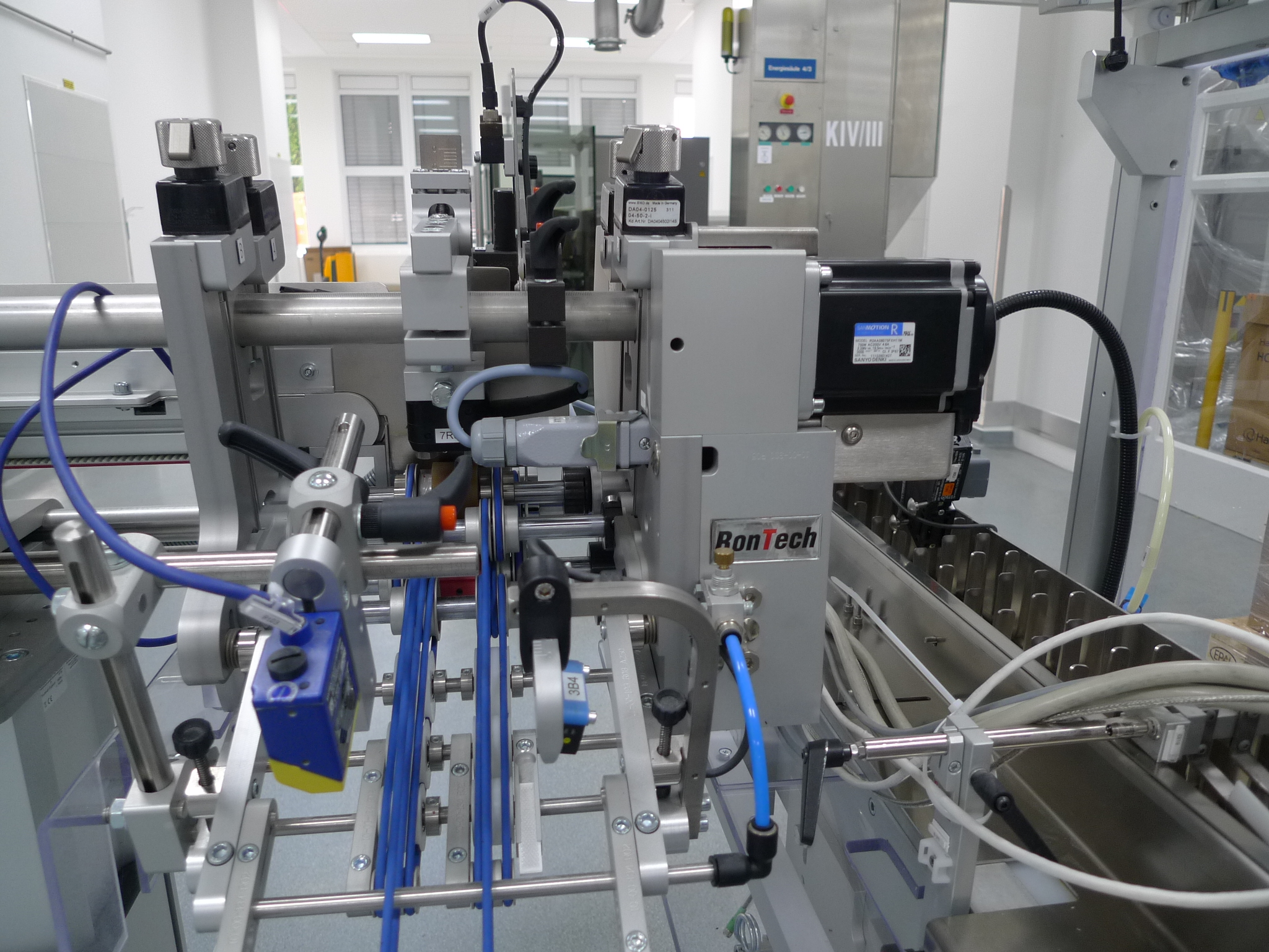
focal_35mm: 24
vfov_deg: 56.8
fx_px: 880
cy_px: 476
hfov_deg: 71.6
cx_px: 634
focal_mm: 5.1
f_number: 2
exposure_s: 1/30
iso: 125
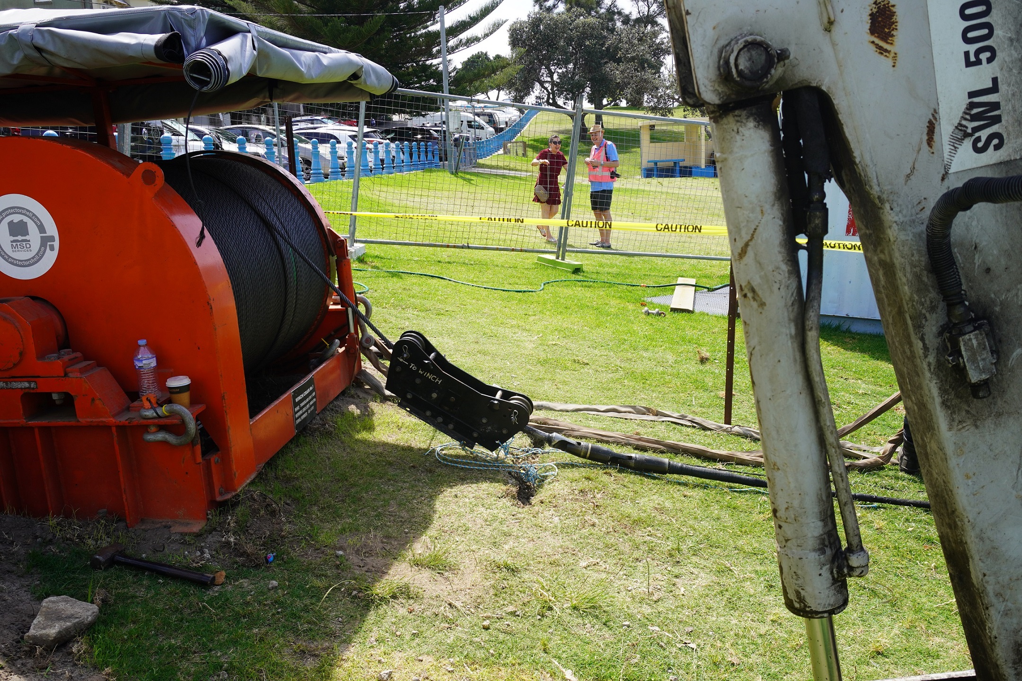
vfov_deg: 41.7
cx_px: 511
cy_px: 340
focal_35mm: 32
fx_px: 894
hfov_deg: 59.5
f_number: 8
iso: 100
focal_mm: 21
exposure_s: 1/125
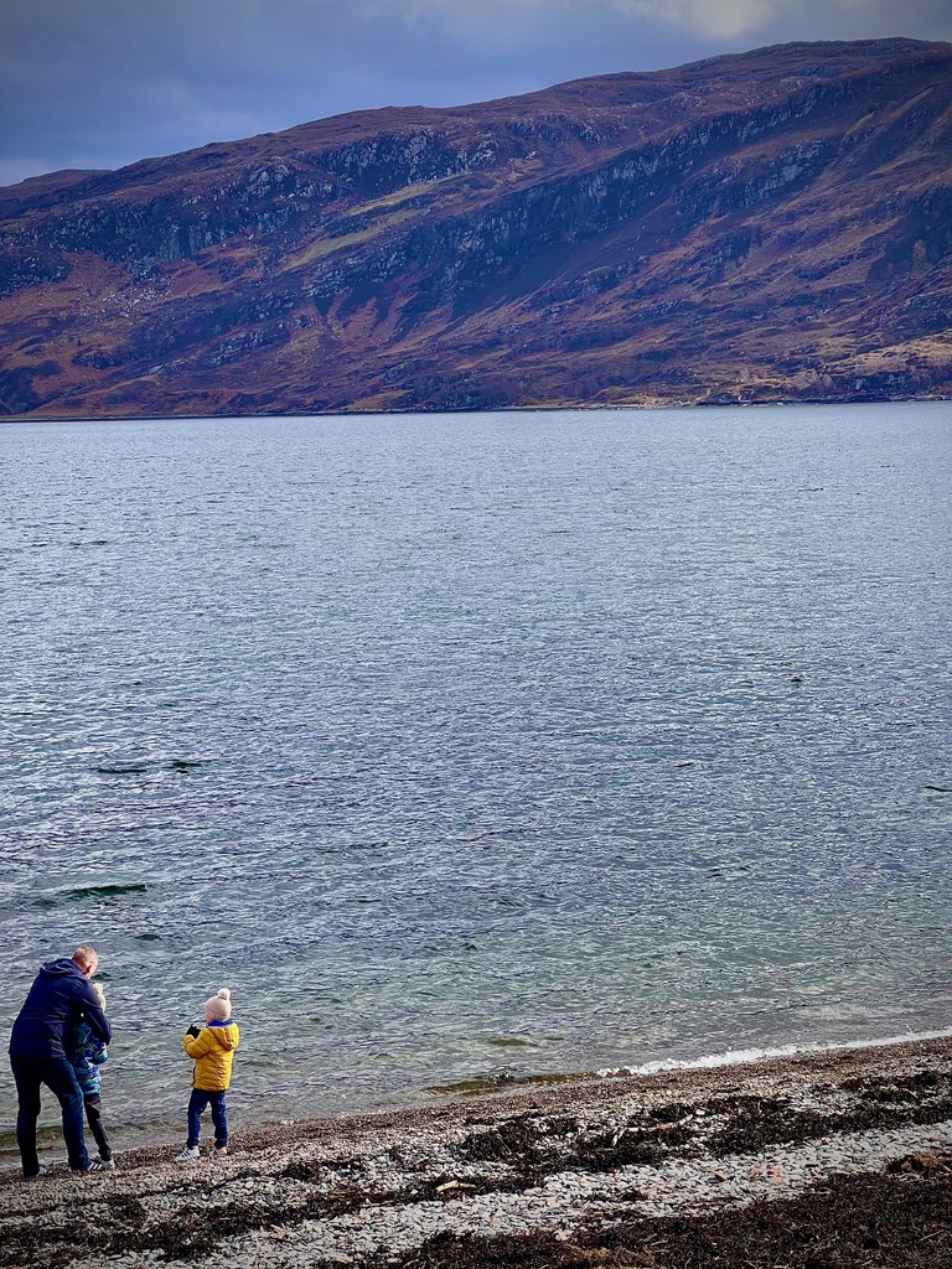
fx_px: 2824
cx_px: 476
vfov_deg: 25.3
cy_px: 634
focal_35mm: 77
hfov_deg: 19.1
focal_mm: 9
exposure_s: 1/358
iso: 32
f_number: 2.8
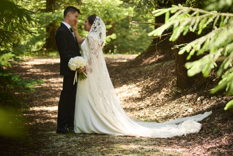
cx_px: 126
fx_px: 874
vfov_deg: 10.2
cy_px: 68
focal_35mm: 135
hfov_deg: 15.2
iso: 250
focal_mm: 105
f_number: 3.2
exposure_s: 1/500
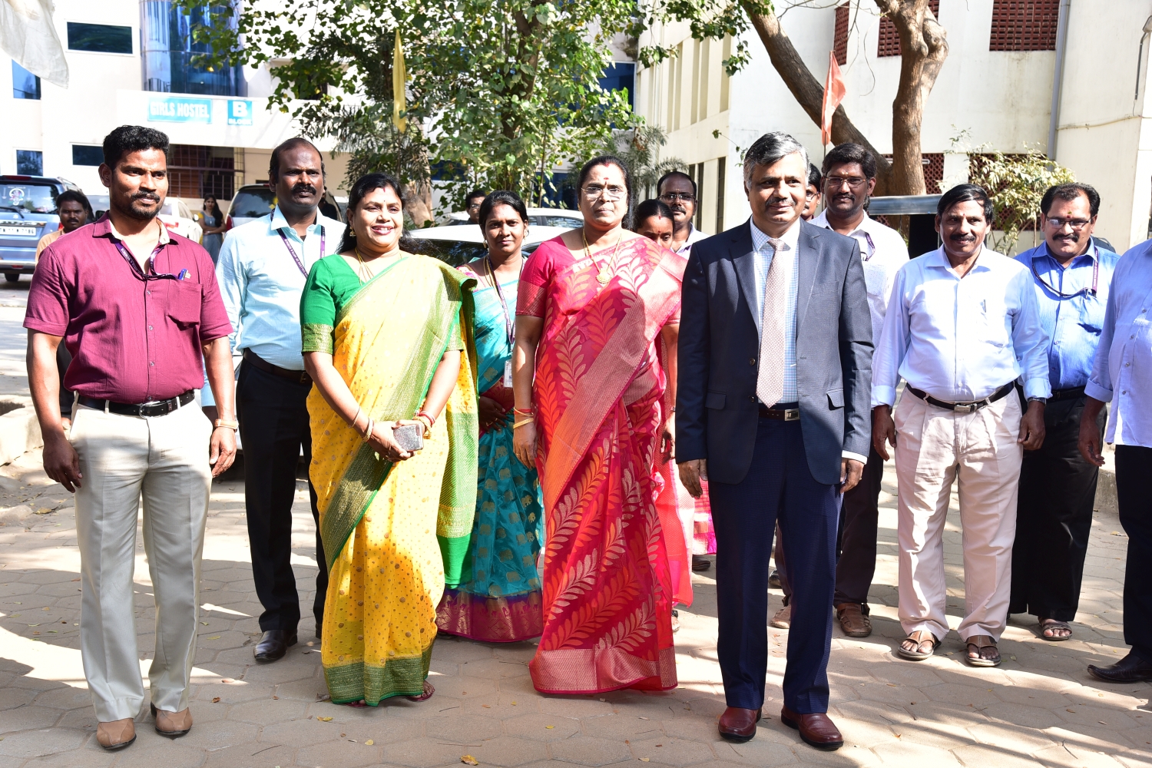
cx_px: 576
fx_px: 1536
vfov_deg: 28.1
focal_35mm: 48
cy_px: 384
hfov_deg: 41.1
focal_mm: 48
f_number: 7.1
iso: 400
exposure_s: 1/125
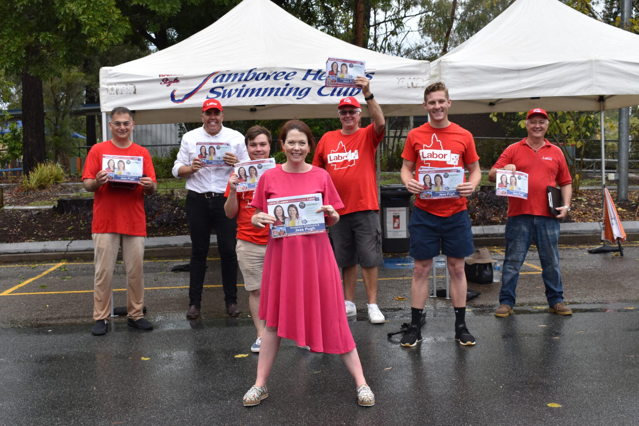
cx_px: 320
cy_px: 213
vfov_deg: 26.5
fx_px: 905
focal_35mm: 51
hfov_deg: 38.9
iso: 220
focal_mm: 34
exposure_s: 1/250
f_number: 8
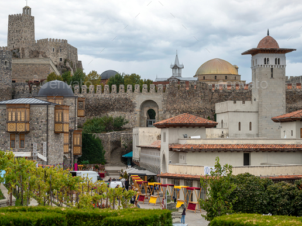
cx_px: 152
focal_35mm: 77
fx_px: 672
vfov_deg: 19.1
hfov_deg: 25.3
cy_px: 112
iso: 200
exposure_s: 1/800
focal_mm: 70
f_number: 4
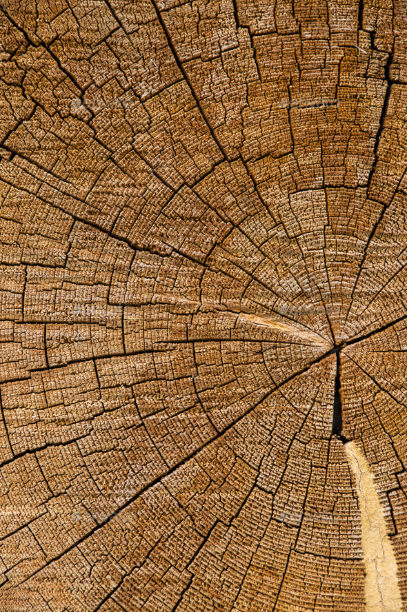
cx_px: 204
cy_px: 306
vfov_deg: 8.1
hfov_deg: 5.4
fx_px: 4334
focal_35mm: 255
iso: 200
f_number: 9
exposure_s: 1/50
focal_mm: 170
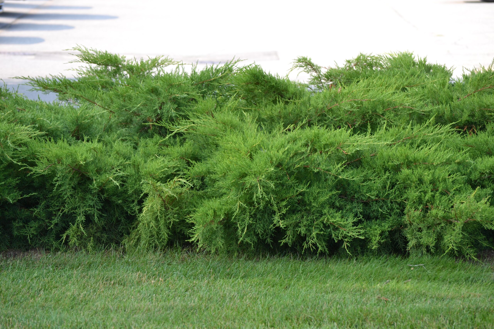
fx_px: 1894
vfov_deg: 9.9
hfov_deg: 14.9
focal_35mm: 138
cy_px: 164
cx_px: 247
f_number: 5.6
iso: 160
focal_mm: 92
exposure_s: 1/125
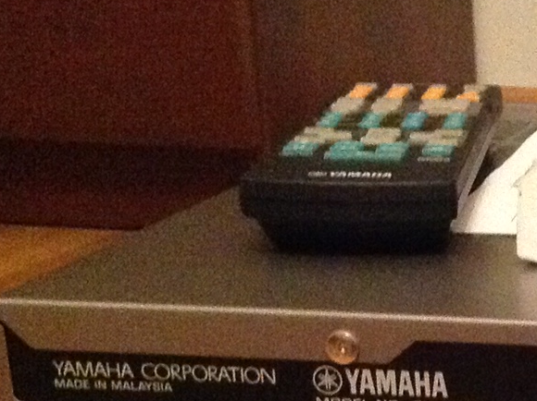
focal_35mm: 124
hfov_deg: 14.3
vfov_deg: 11.6
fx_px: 1922
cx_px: 919
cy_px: 518
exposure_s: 1/15
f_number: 2.4
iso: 800
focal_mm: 4.28
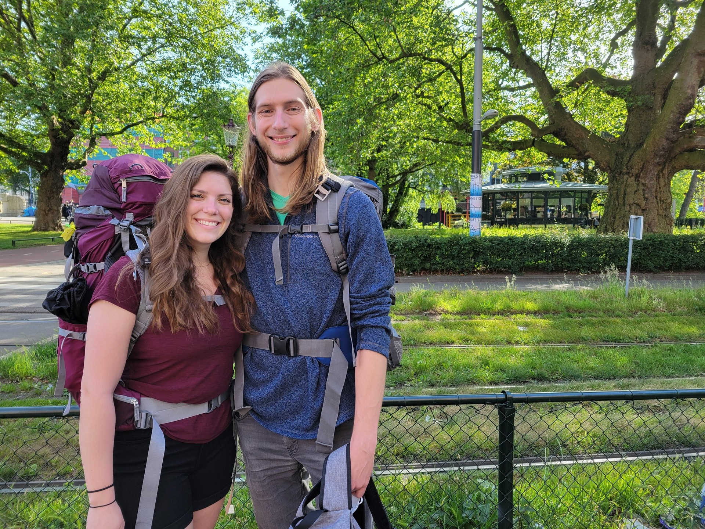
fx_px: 530
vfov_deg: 53.1
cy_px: 264
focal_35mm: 26
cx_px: 352
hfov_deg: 67.3
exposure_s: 1/295
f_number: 1.8
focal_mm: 5.4
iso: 40
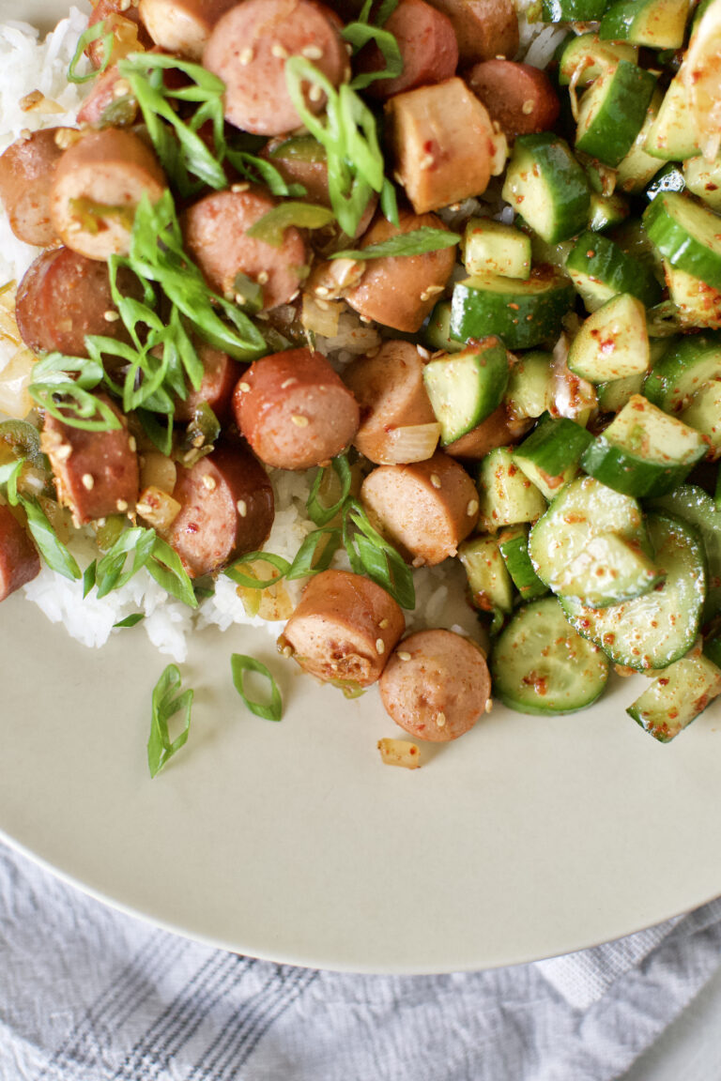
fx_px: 1562
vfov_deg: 38.2
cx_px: 360
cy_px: 540
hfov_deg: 26.0
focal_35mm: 52
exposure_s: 1/320
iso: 1000
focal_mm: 35
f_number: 3.2
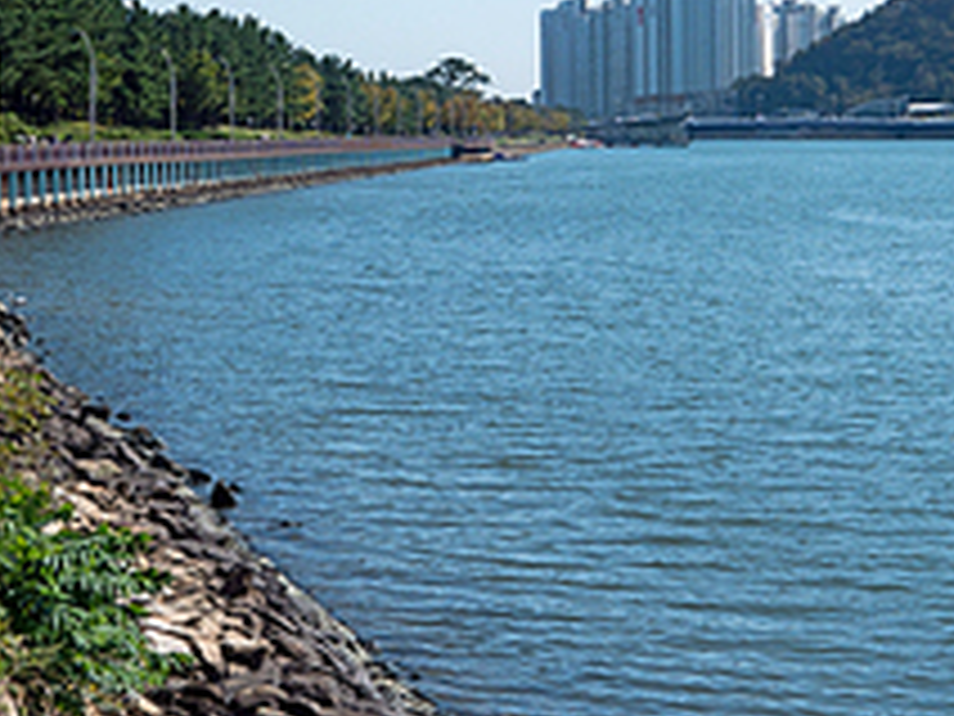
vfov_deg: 15.7
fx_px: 2563
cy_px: 63
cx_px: 315
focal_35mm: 93
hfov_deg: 21.0
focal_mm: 18.6
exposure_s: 1/250
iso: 100
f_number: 11
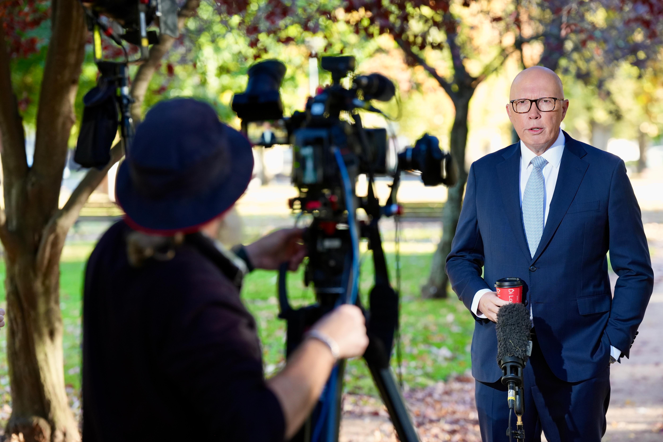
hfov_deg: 15.4
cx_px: 332
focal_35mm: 133
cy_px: 221
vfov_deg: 10.3
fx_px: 2449
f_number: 4
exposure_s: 1/320
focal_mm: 133
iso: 1250
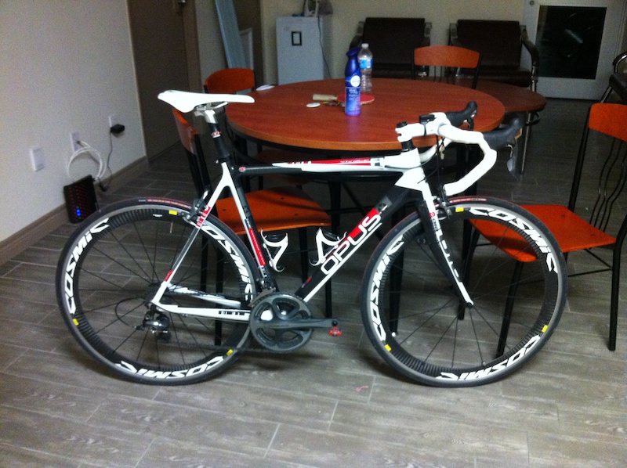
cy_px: 234
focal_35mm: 35
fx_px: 633
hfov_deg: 52.7
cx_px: 314
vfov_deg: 40.6
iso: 500
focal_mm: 3.85
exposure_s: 1/15
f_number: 2.8
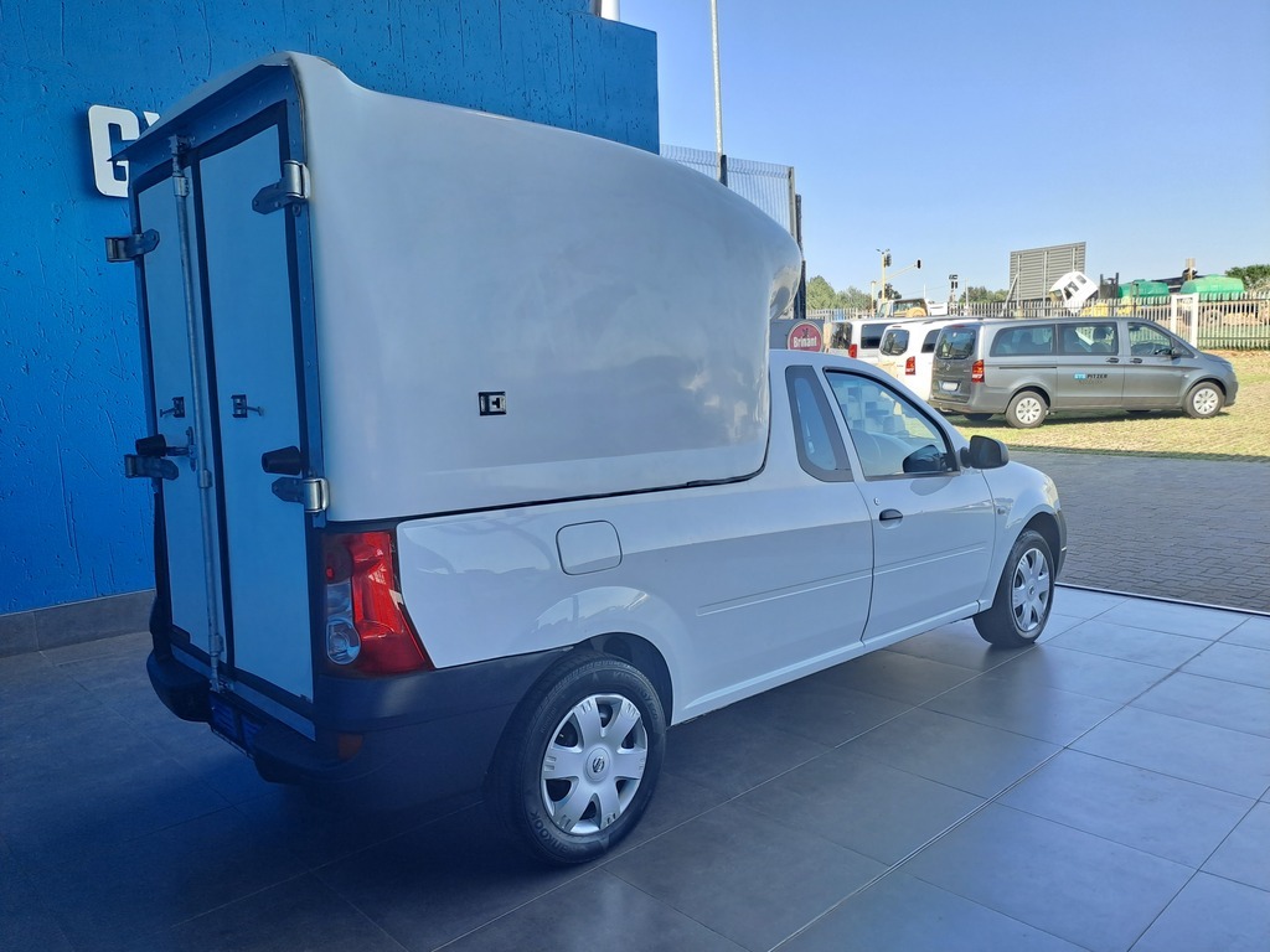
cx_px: 635
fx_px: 917
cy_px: 476
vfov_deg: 54.9
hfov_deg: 69.4
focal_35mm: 25
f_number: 1.8
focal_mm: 4.65
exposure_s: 1/195
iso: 32
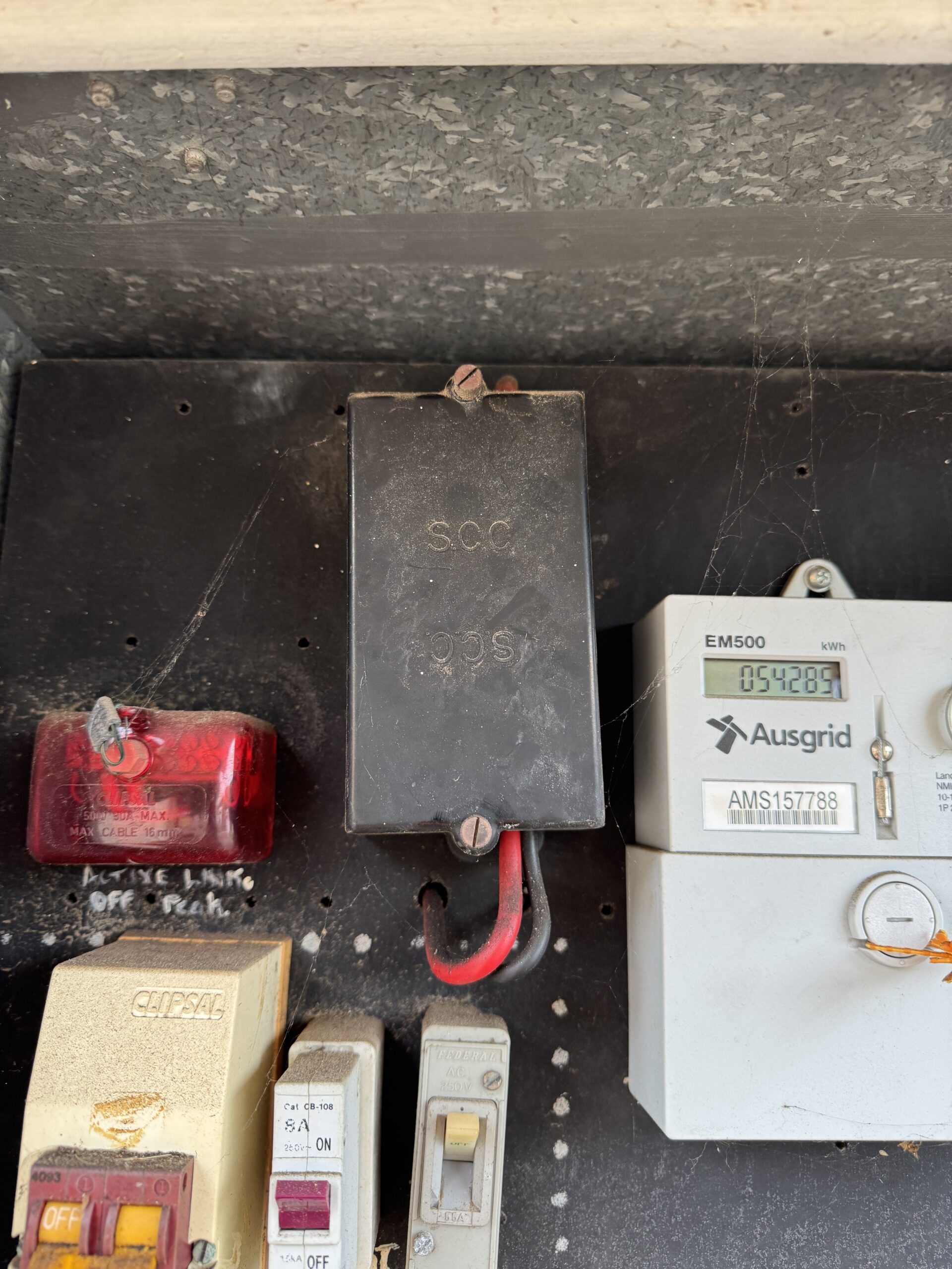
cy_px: 634
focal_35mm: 24
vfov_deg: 71.6
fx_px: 880
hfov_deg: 56.8
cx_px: 476
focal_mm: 6.76
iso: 125
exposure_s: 1/121
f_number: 1.78
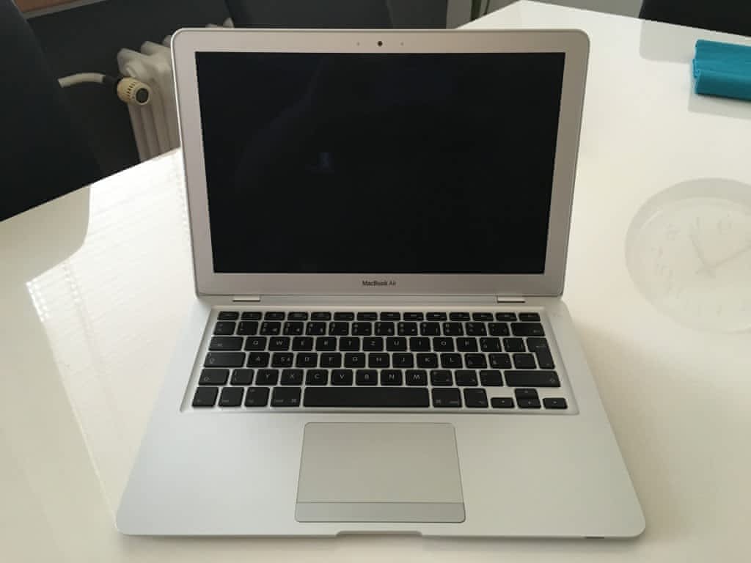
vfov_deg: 48.2
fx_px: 629
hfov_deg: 61.7
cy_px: 282
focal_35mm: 29
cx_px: 376
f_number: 2.2
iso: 200
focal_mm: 4.15
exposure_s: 1/25
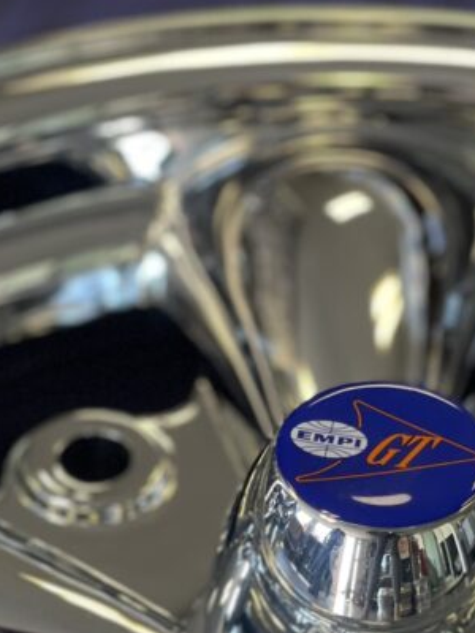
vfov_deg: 11.9
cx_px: 446
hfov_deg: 9.0
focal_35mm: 164
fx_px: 3001
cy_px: 684
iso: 125
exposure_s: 1/61
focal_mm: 7.5
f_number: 2.2
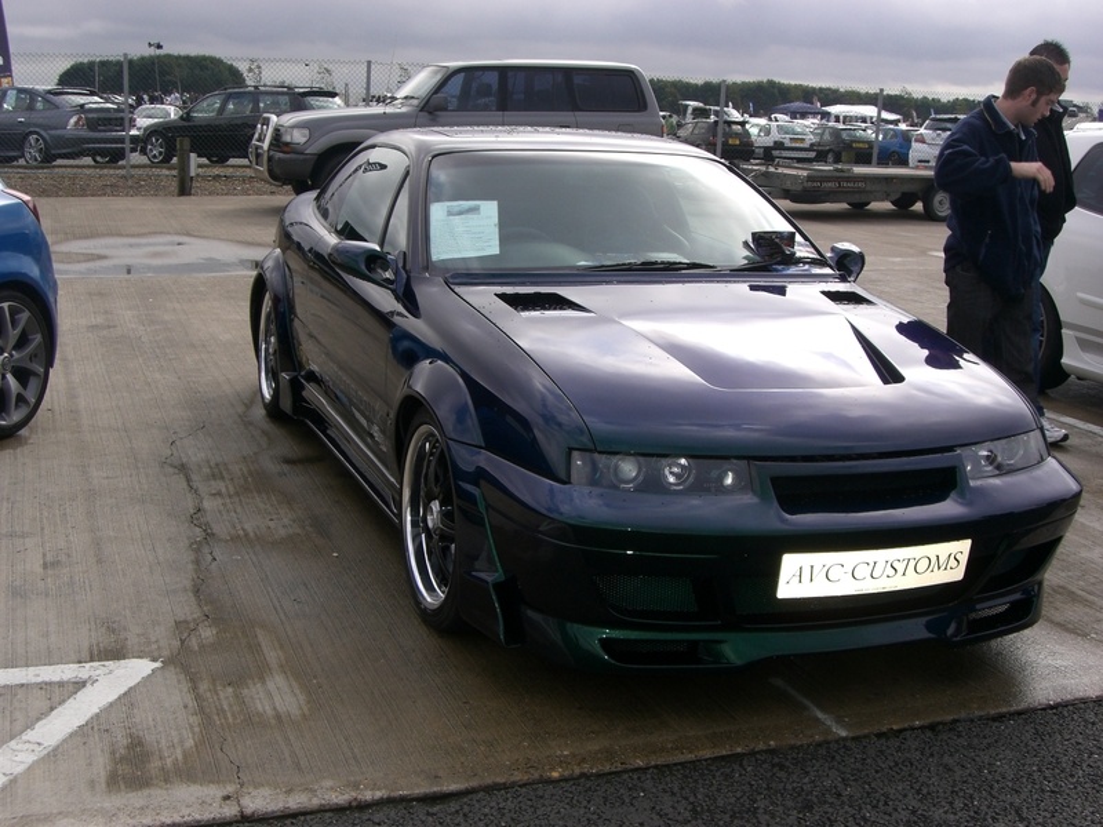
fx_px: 1498
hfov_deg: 40.4
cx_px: 552
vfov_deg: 30.9
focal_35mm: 47
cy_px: 414
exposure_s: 1/400
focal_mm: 7.6
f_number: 4.8
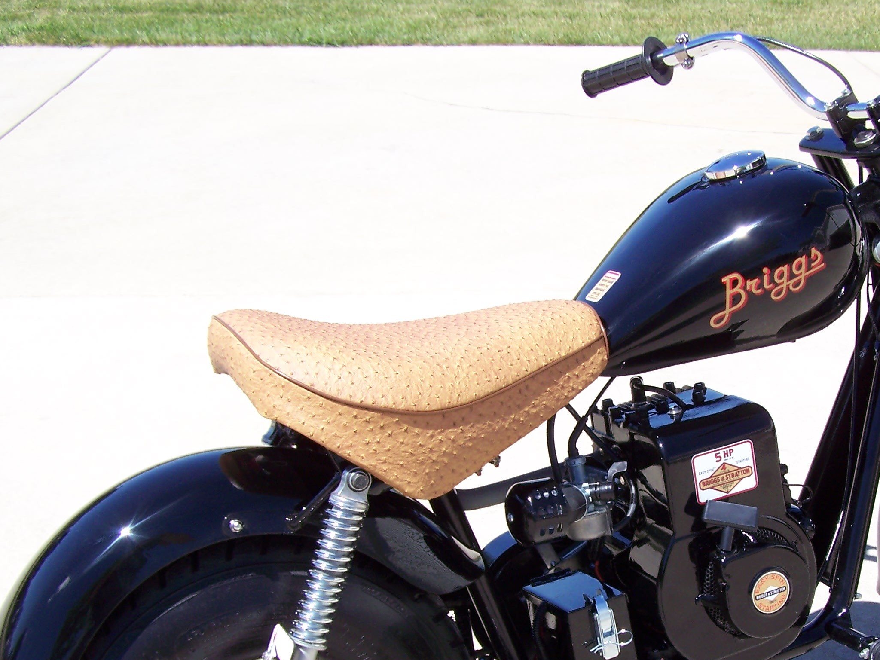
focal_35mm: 57
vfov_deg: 25.4
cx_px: 605
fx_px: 1449
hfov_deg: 33.4
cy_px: 487
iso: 64
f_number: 4
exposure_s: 1/400
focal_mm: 6.3
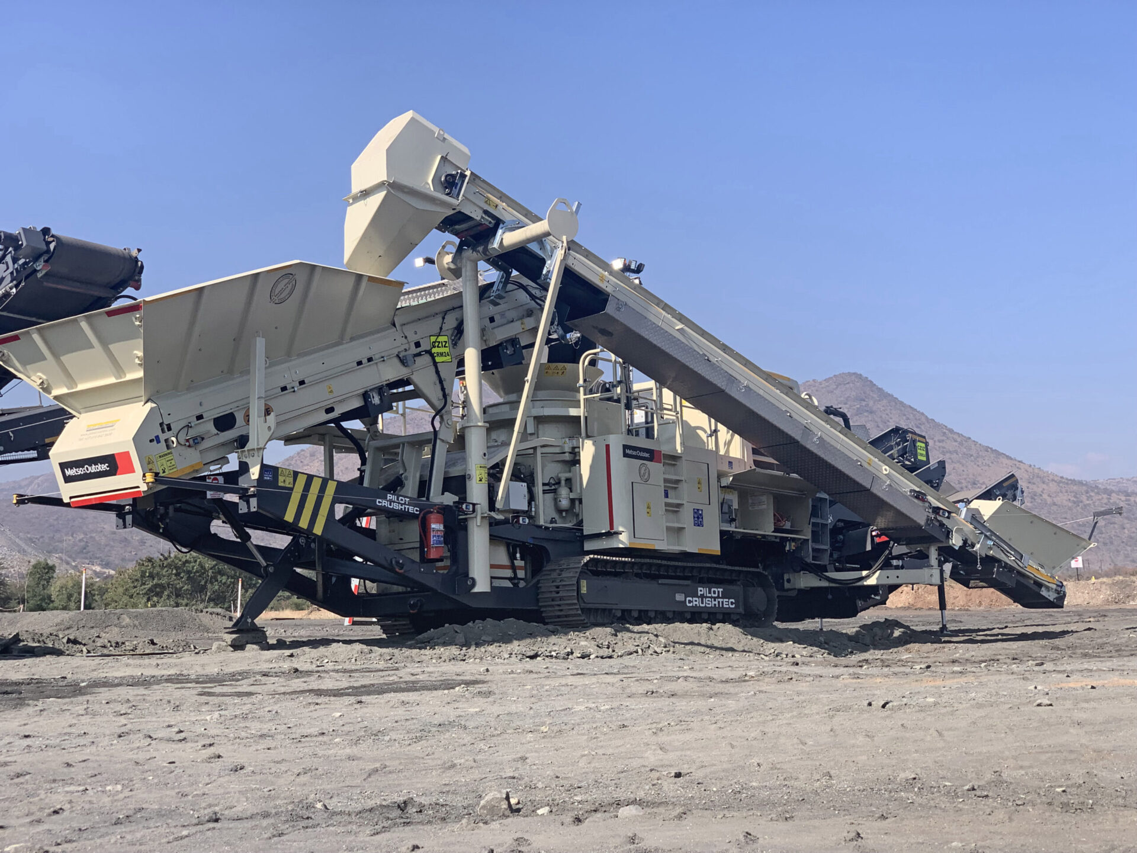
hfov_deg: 36.8
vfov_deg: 28.0
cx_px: 568
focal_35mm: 52
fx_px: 1708
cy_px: 426
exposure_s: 1/826
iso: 16
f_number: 2.4
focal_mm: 6
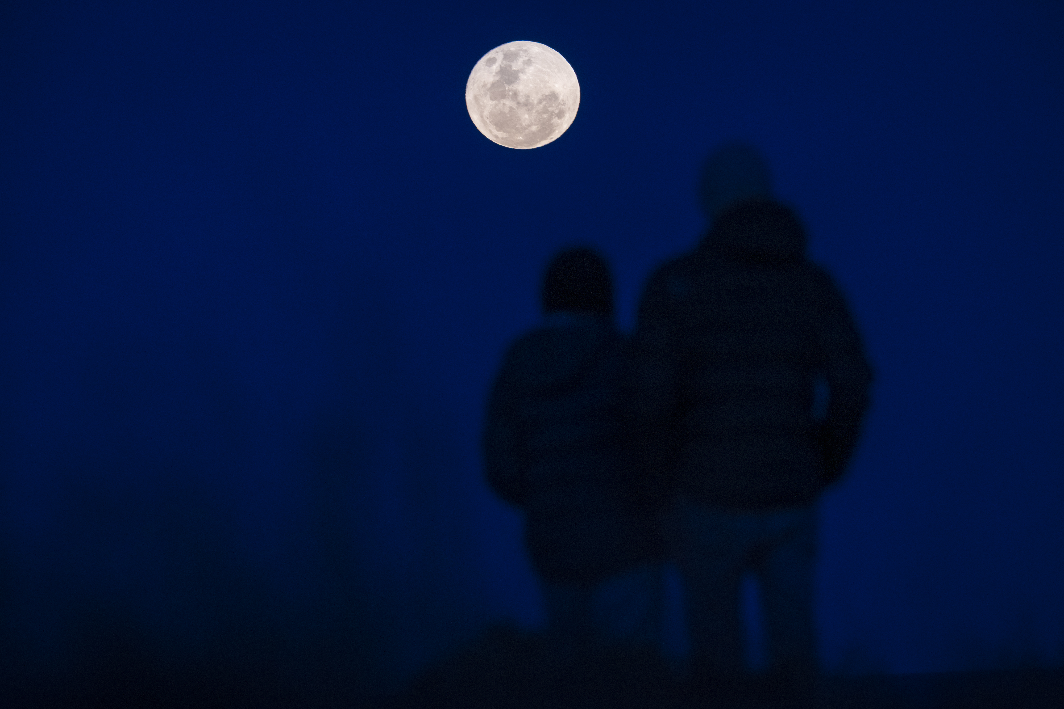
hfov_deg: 5.2
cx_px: 532
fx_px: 11821
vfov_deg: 3.4
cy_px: 354
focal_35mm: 400
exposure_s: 1/50
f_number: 9
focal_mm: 400
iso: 640
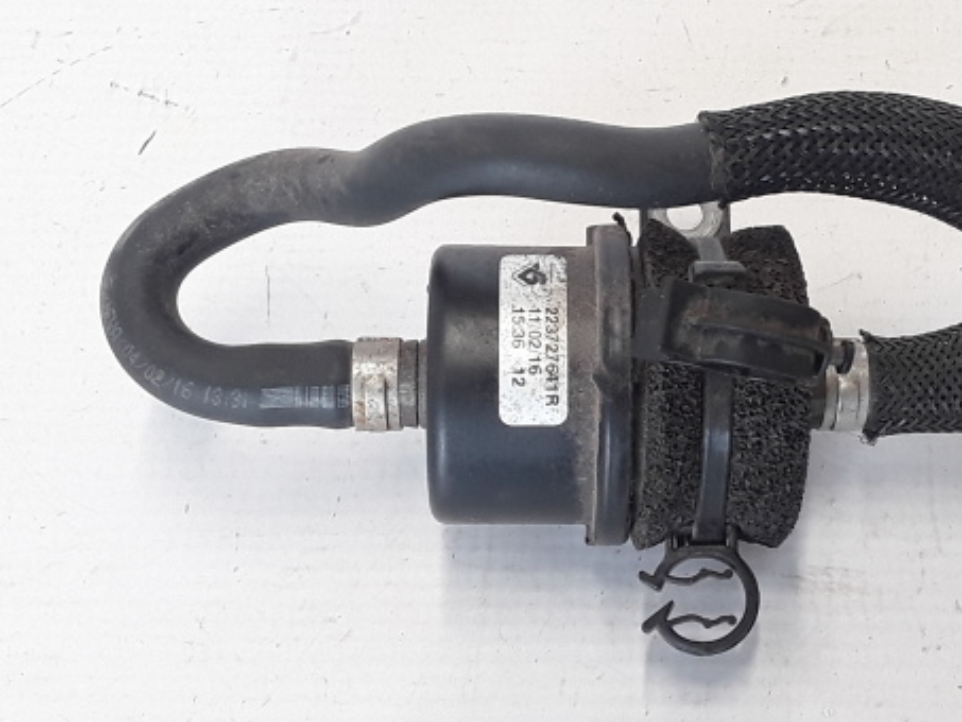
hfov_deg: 31.1
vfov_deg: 24.0
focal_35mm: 61
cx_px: 726
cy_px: 393
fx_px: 1696
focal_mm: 2.91
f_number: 1.9
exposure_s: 1/33
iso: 50
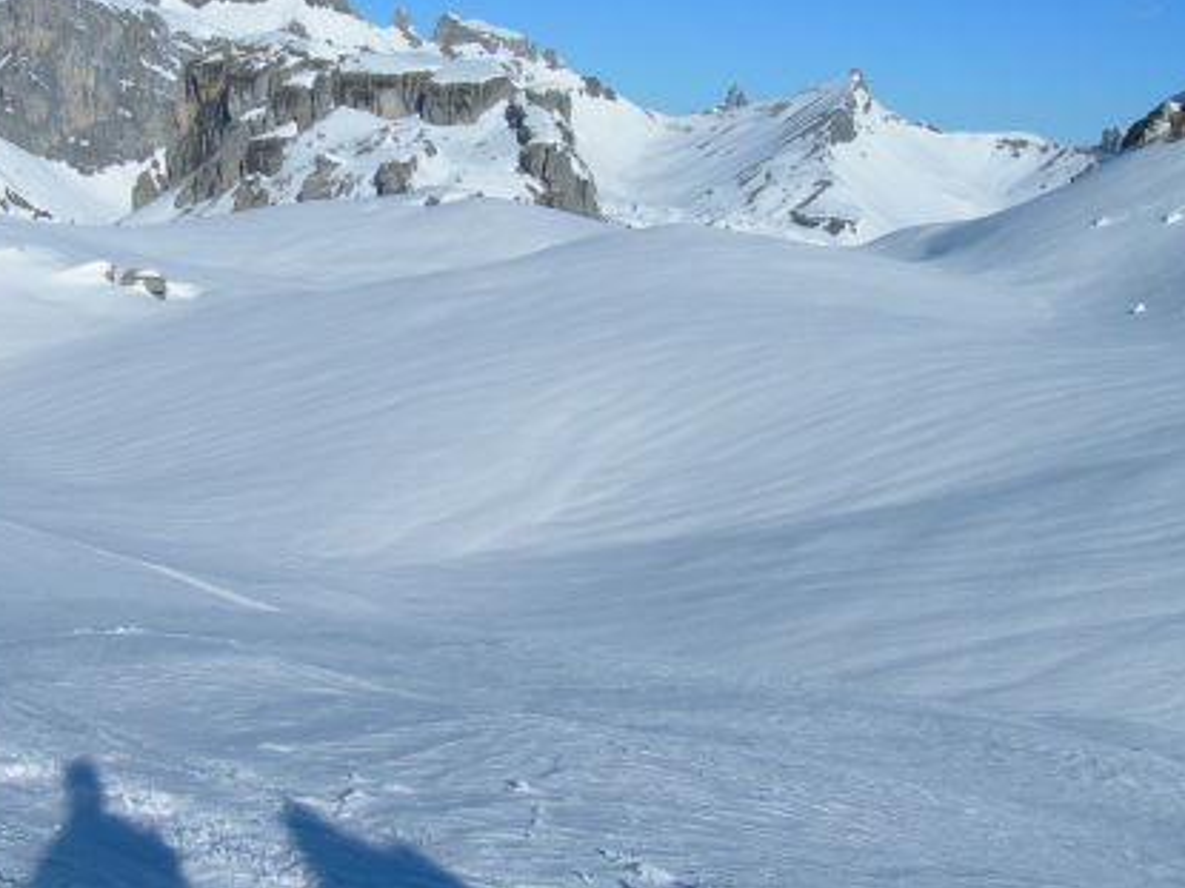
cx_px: 451
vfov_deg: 26.5
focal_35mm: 55
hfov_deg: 34.8
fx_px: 1882
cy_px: 391
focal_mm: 7.8
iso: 50
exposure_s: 1/1024
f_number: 4.8
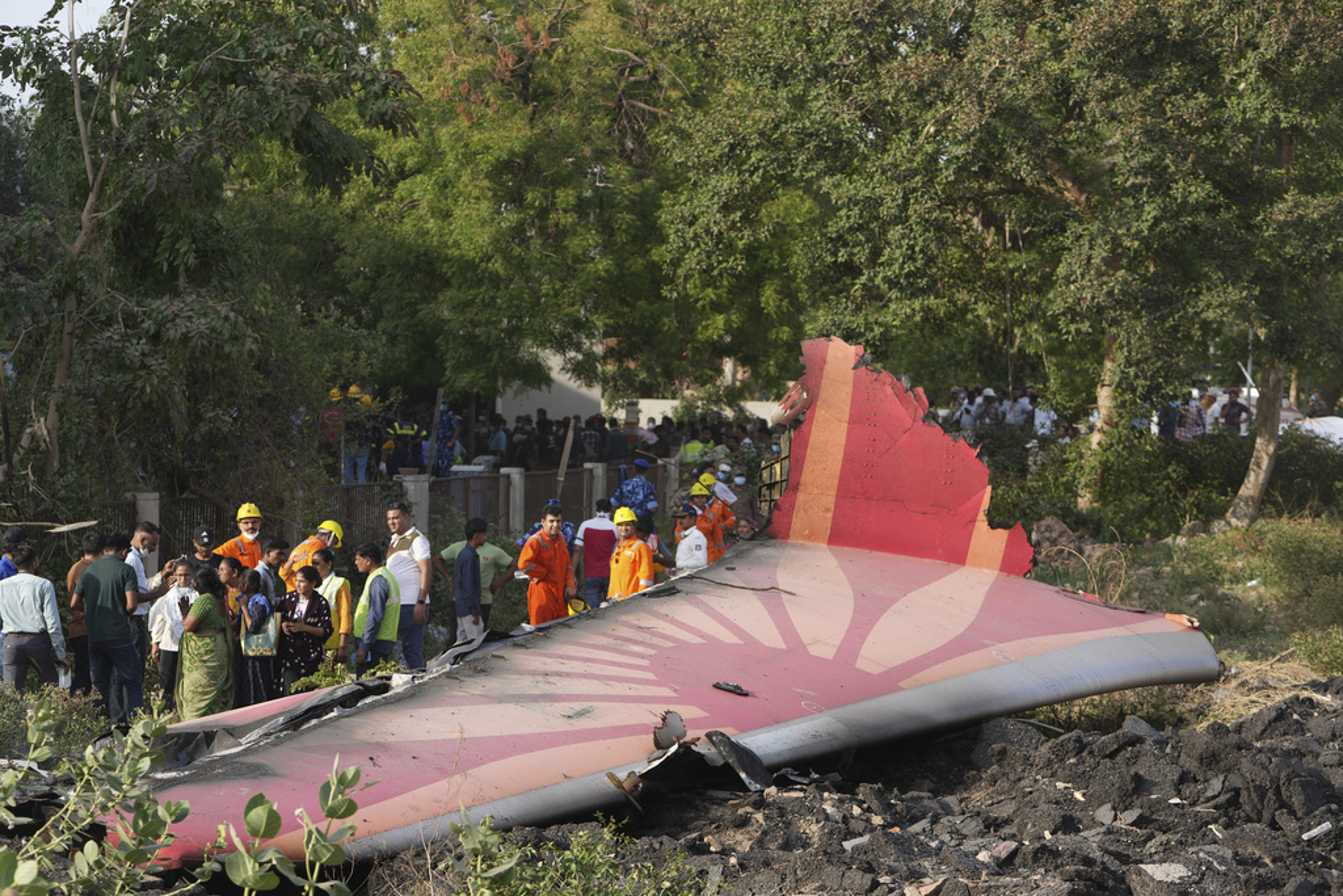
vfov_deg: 13.8
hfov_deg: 20.6
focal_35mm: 99
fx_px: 3694
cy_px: 448
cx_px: 672
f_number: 5
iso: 100
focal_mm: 99
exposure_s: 1/250
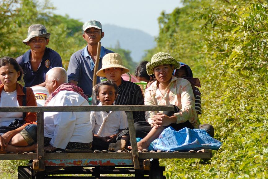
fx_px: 2832
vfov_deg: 3.6
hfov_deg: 5.4
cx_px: 96
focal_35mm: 380
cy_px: 53
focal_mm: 135
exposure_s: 1/350
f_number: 6.3
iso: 200
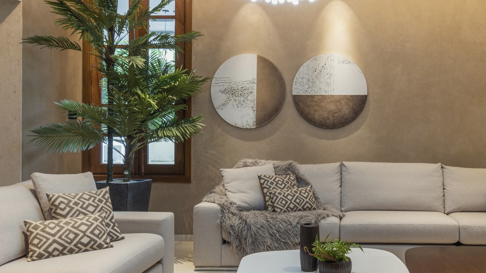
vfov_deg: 32.0
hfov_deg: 52.6
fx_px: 477
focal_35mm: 37
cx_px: 337
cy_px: 130
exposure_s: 1/4
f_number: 8
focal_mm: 22
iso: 64
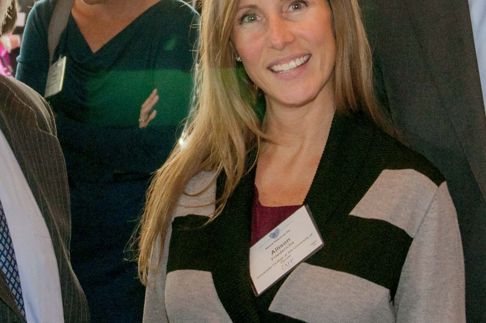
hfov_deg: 15.8
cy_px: -9
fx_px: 1753
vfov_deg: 10.4
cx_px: 203
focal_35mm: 130
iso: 200
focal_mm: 34
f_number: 5.6
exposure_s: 1/60
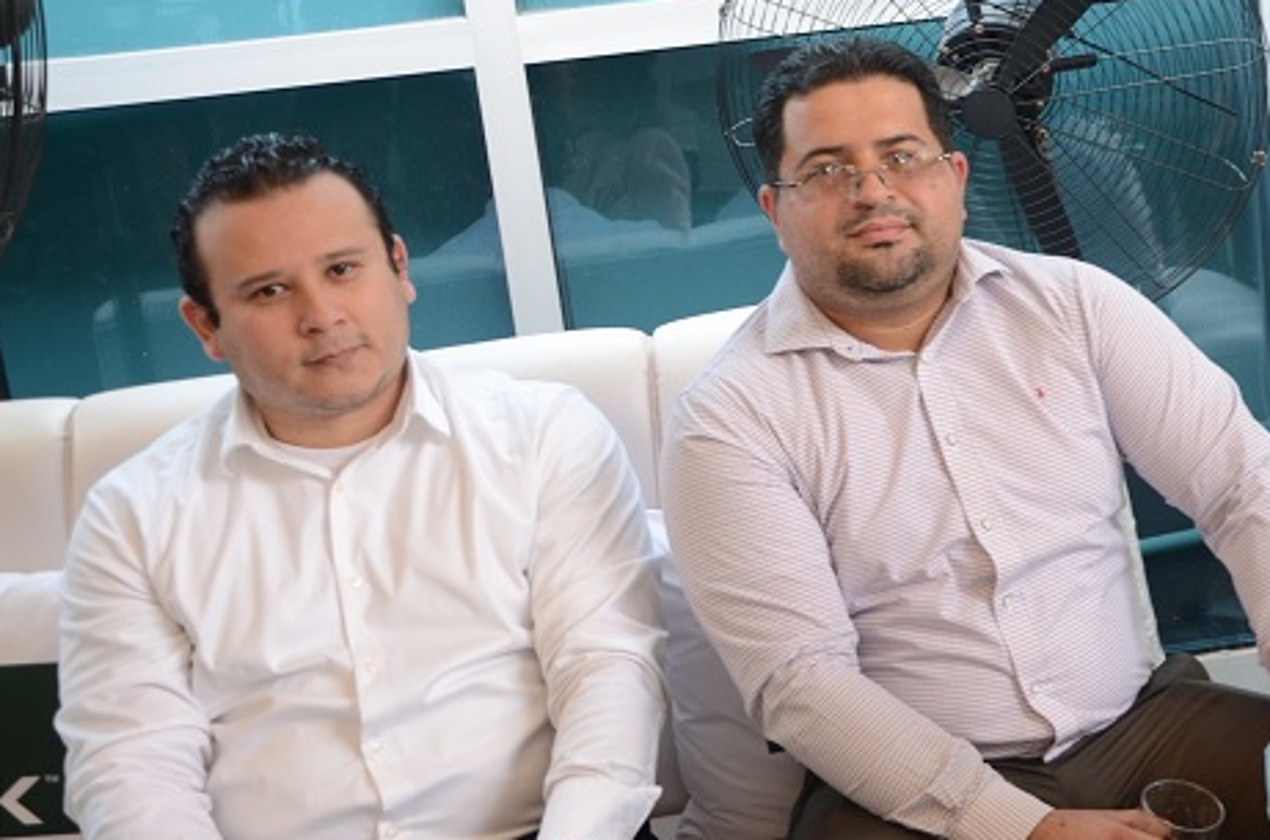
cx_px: 1105
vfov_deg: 21.1
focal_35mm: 64
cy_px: 387
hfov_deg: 30.3
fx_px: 2252
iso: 100
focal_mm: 24
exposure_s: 1/25
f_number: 3.8
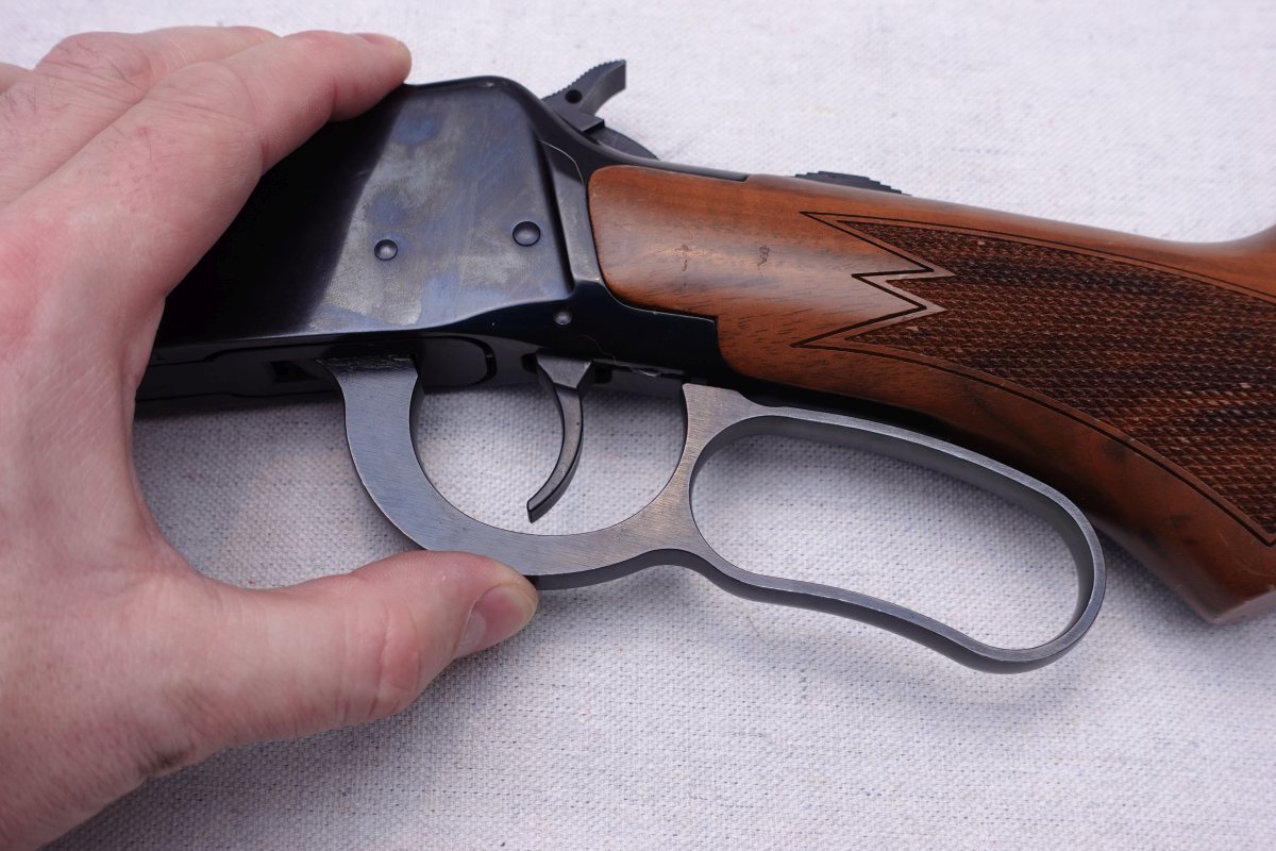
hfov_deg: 44.5
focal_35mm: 44
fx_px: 1559
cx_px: 638
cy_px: 426
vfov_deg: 30.5
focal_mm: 16.5
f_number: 3.5
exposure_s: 1/100
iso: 100
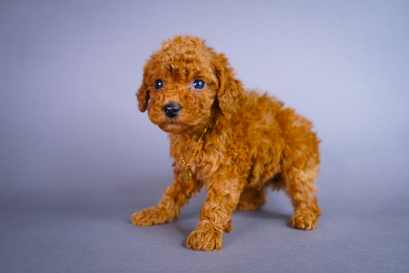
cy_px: 136
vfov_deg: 41.1
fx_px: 364
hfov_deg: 58.7
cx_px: 204
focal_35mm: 32
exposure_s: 1/40
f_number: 4.5
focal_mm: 32
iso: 400
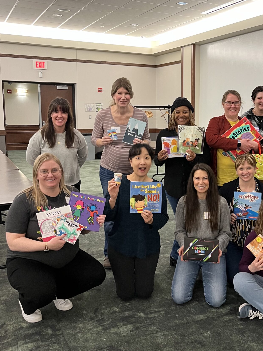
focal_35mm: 40
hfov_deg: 35.2
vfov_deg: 46.8
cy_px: 163
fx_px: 405
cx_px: 196
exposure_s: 1/60
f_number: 1.6
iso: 250
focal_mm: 5.1
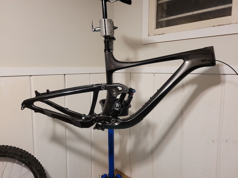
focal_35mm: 26
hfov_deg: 67.3
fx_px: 179
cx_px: 119
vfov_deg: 53.1
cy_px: 89
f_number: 1.8
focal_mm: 5.4
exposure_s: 1/40
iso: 500
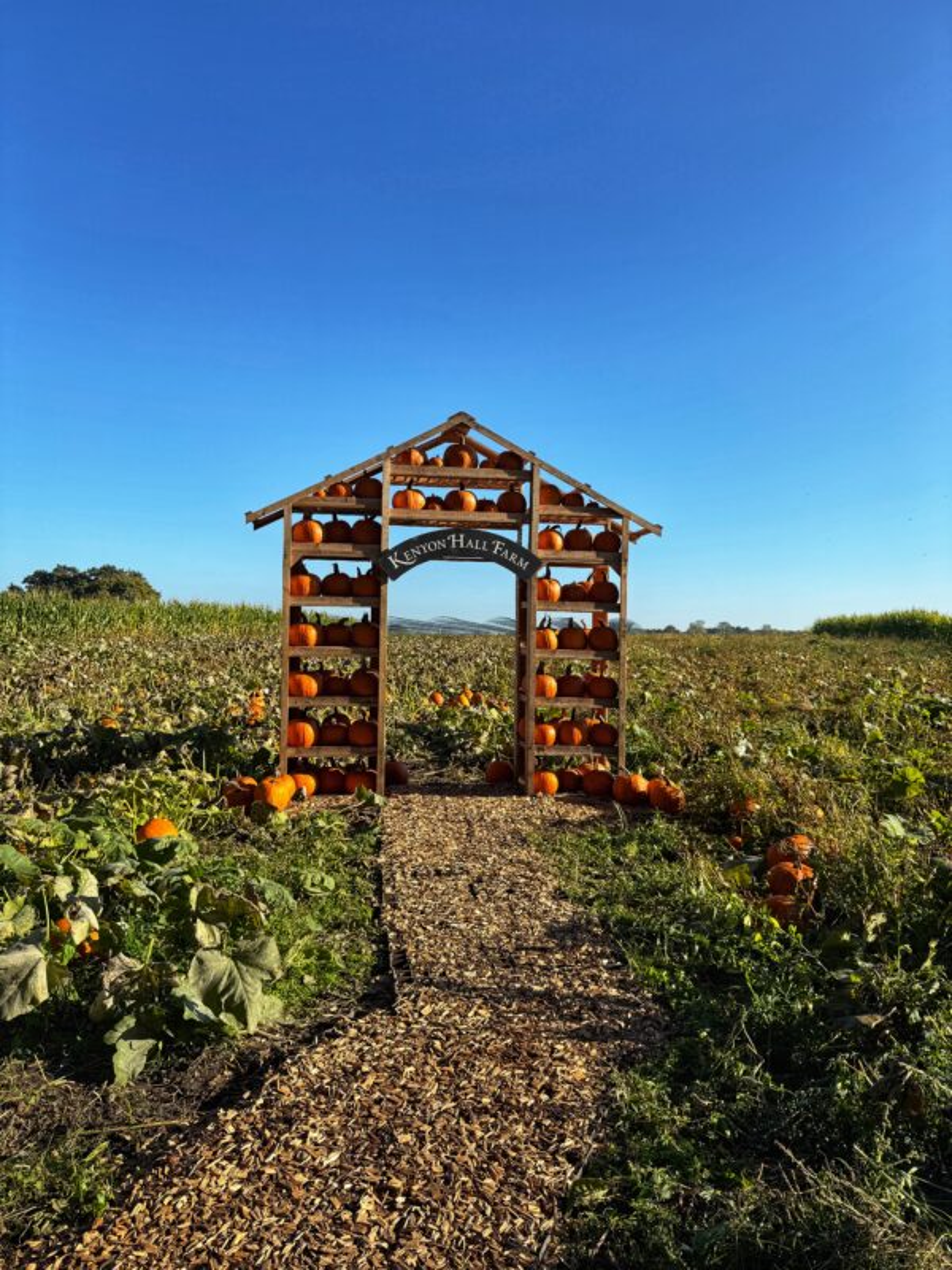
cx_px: 476
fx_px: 880
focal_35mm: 24
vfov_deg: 71.6
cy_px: 635
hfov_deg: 56.8
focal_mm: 6.76
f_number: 1.78
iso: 80
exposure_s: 1/3247
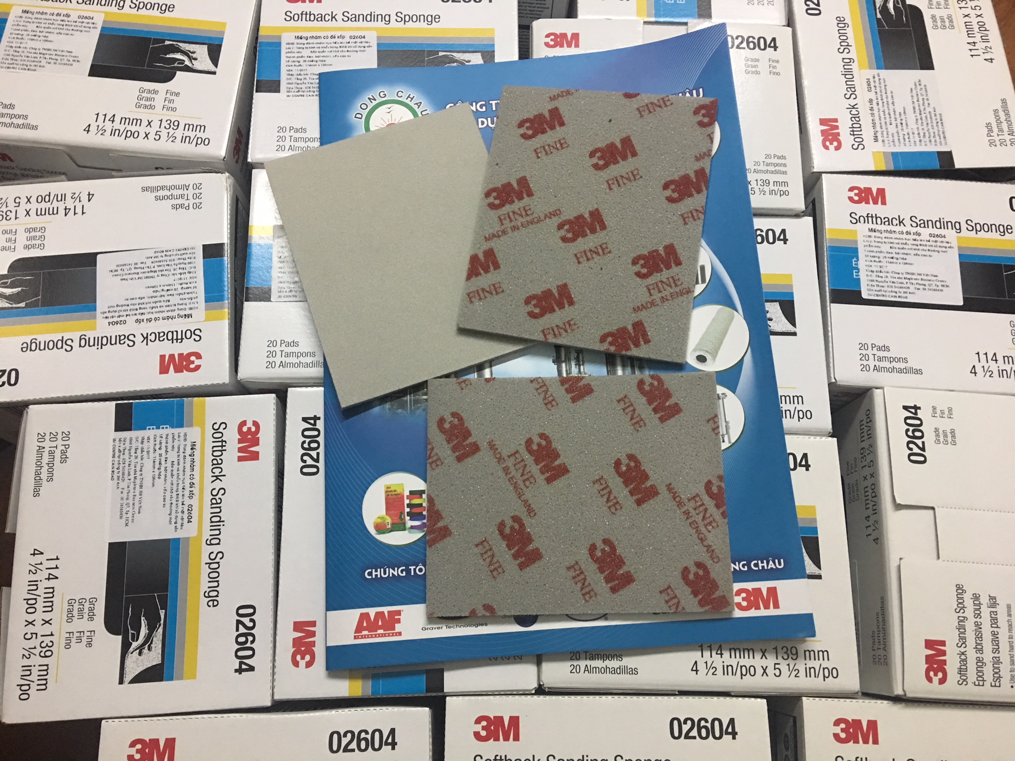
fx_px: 850
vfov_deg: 48.2
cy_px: 380
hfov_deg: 61.7
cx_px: 508
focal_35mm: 29
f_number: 2.2
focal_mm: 4.15
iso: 100
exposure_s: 1/17
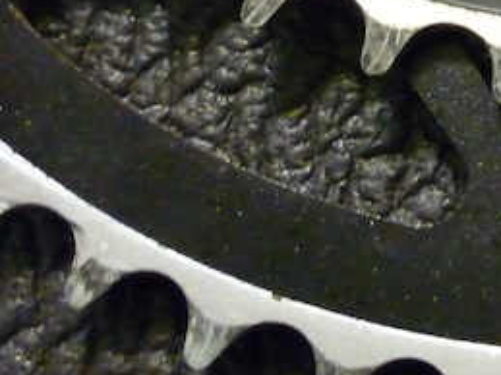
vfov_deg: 14.0
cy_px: -93
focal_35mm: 102
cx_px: 712
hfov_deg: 17.6
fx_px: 1476
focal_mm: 5.5
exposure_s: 1/15
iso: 800
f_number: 2.8
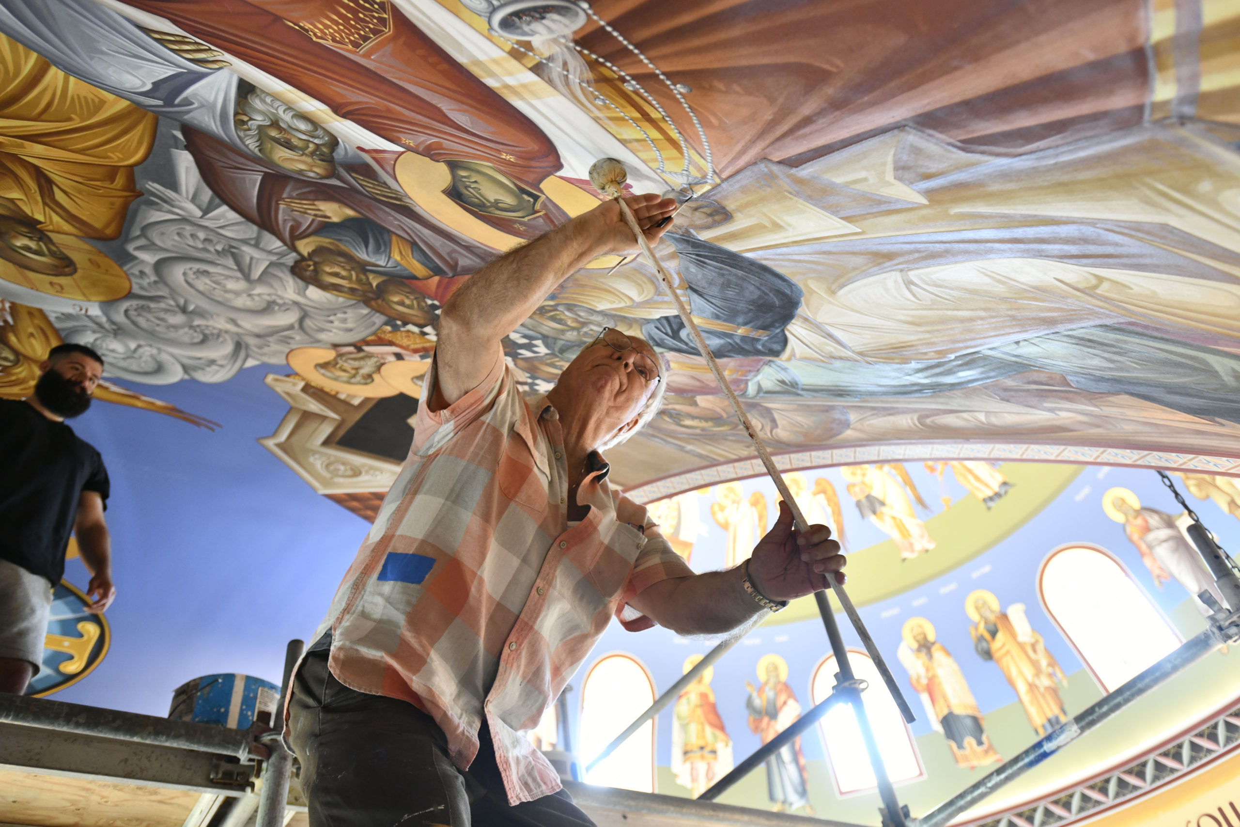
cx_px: 620
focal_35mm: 25
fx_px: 861
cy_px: 414
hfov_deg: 71.5
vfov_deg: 51.3
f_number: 4
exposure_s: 1/60
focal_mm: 25
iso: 1600
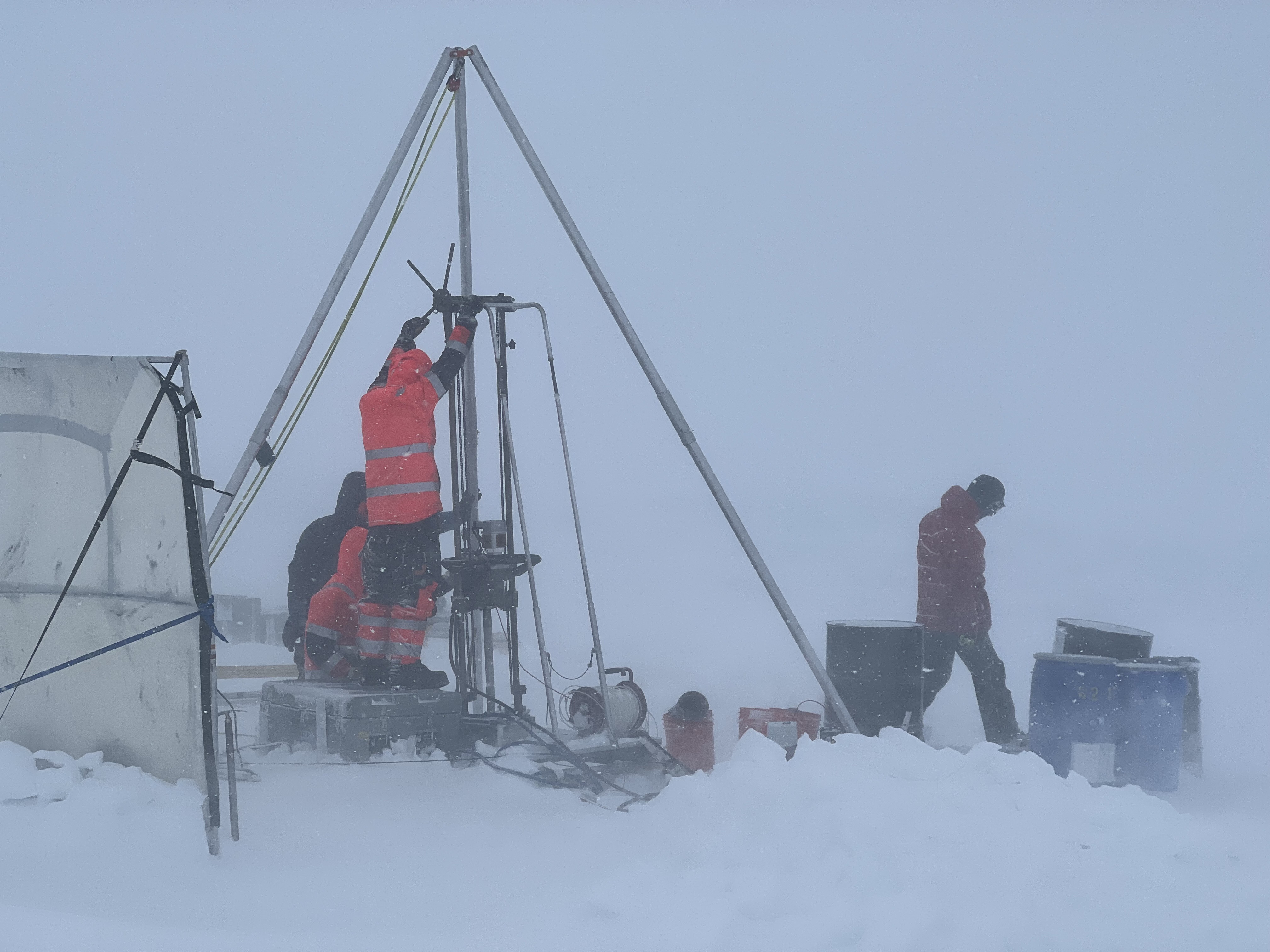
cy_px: 476
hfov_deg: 25.3
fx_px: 2825
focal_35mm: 77
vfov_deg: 19.1
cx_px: 635
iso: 32
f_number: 2.8
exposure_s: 1/2801
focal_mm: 9
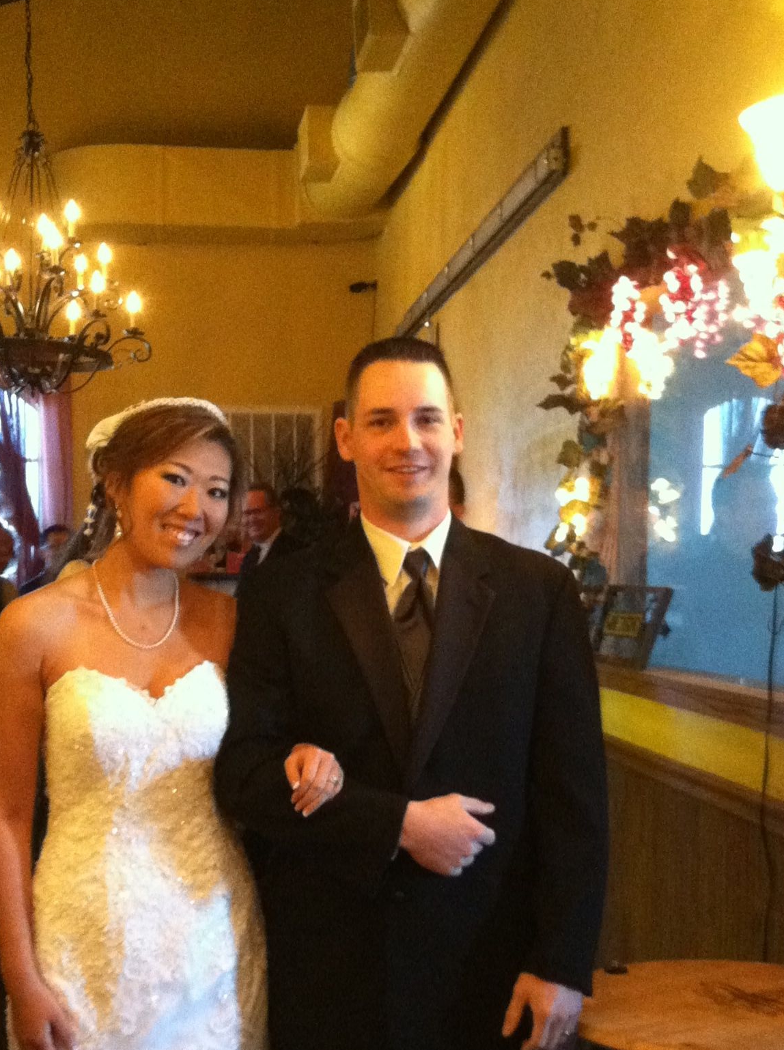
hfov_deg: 24.7
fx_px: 1787
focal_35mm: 59
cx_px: 417
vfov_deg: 32.5
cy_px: 700
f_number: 2.8
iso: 640
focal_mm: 3.85
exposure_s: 1/15
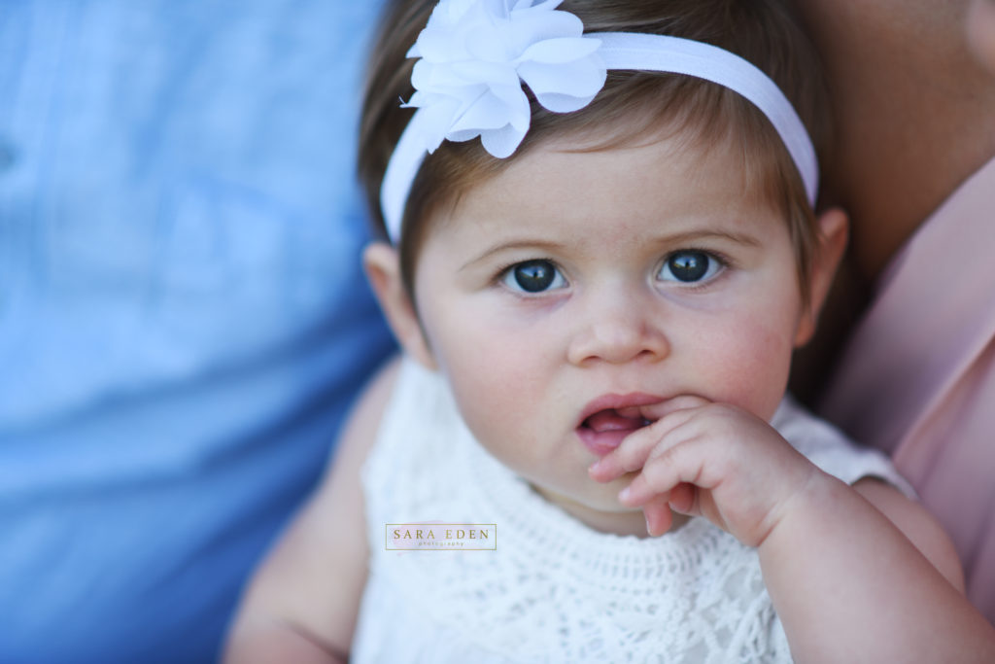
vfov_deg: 10.2
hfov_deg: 15.2
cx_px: 498
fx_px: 3732
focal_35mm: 135
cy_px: 332
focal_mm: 135
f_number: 2
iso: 125
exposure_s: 1/500
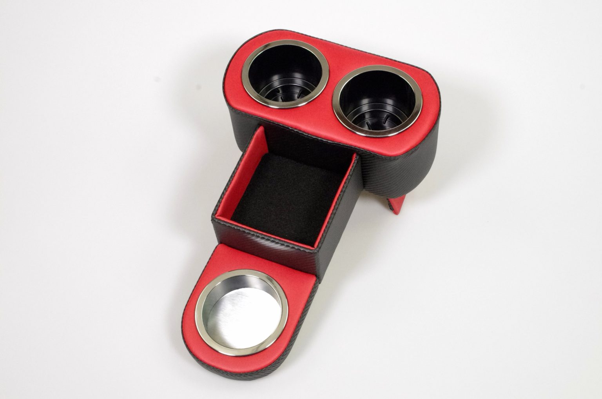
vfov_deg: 23.1
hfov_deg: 34.3
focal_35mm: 58
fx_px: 976
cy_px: 200
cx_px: 301
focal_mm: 39
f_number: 10
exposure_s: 1/80
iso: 6400
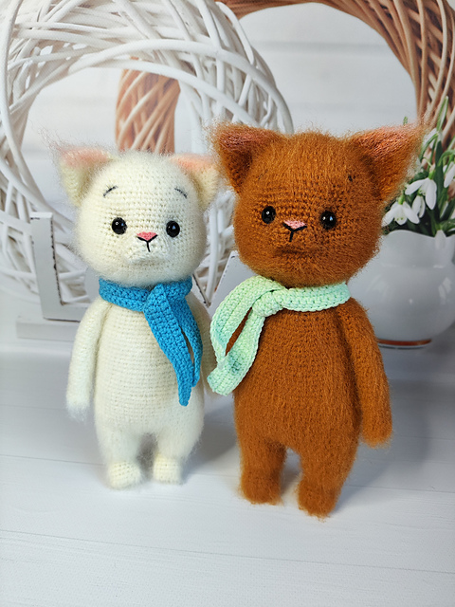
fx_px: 421
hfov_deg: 56.8
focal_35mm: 24
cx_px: 228
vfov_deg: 71.6
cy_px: 304
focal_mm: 4.68
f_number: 1.8
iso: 402
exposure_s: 1/33.3
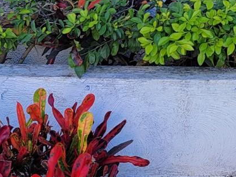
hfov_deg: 20.6
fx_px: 634
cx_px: 218
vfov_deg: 14.1
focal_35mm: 93
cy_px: -139
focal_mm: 6.7
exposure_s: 1/148
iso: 16
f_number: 1.8
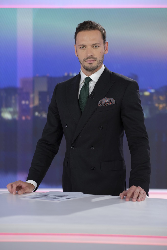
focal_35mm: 84
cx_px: 84
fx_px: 585
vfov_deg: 24.2
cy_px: 125
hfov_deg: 16.3
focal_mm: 56
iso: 250
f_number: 2
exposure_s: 1/200
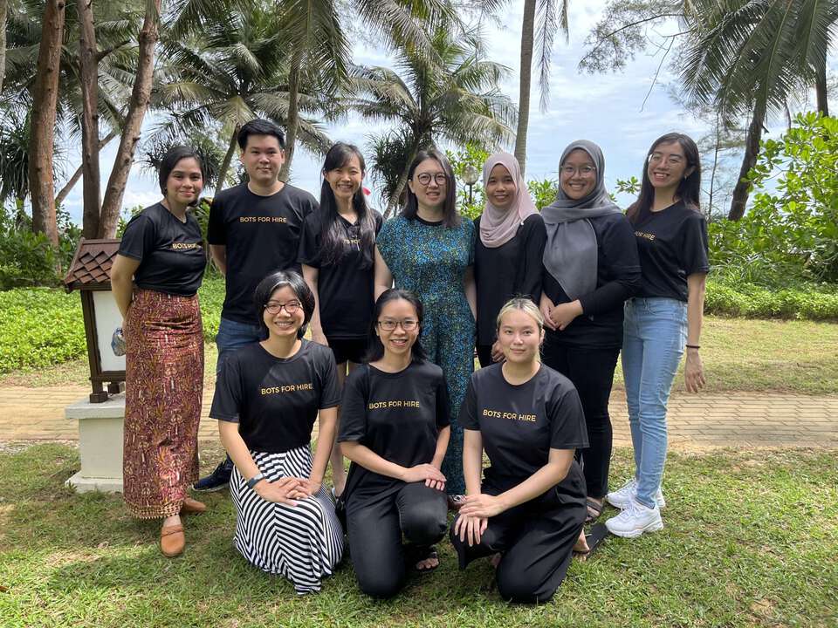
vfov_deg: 53.1
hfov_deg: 67.3
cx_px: 419
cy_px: 314
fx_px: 629
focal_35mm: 26
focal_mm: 5.1
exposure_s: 1/833
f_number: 1.6
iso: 50
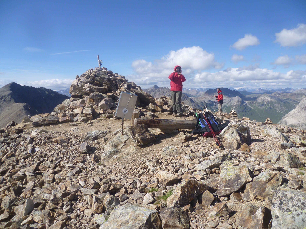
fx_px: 248
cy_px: 114
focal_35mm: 28
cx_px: 153
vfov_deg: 49.8
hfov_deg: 63.4
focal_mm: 5
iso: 80
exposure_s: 1/160
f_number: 9
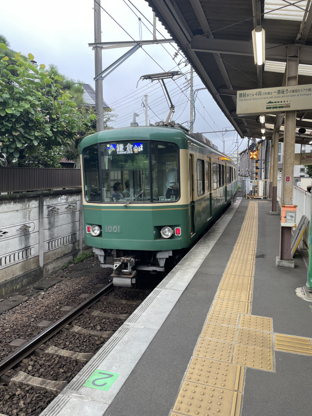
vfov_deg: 67.3
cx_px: 156
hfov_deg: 53.1
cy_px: 208
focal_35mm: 26
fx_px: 312
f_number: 1.6
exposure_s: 1/100
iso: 40
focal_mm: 4.2
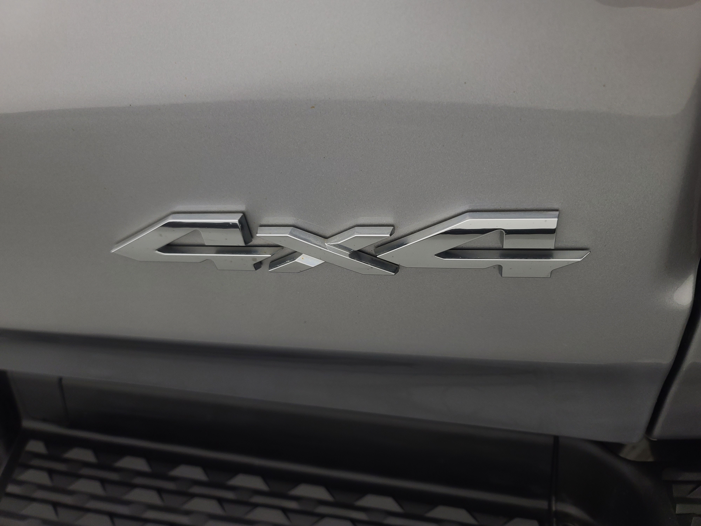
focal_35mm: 25
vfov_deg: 54.9
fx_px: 506
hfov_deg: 69.4
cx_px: 350
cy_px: 263
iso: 320
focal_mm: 7
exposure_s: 1/40
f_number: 1.8
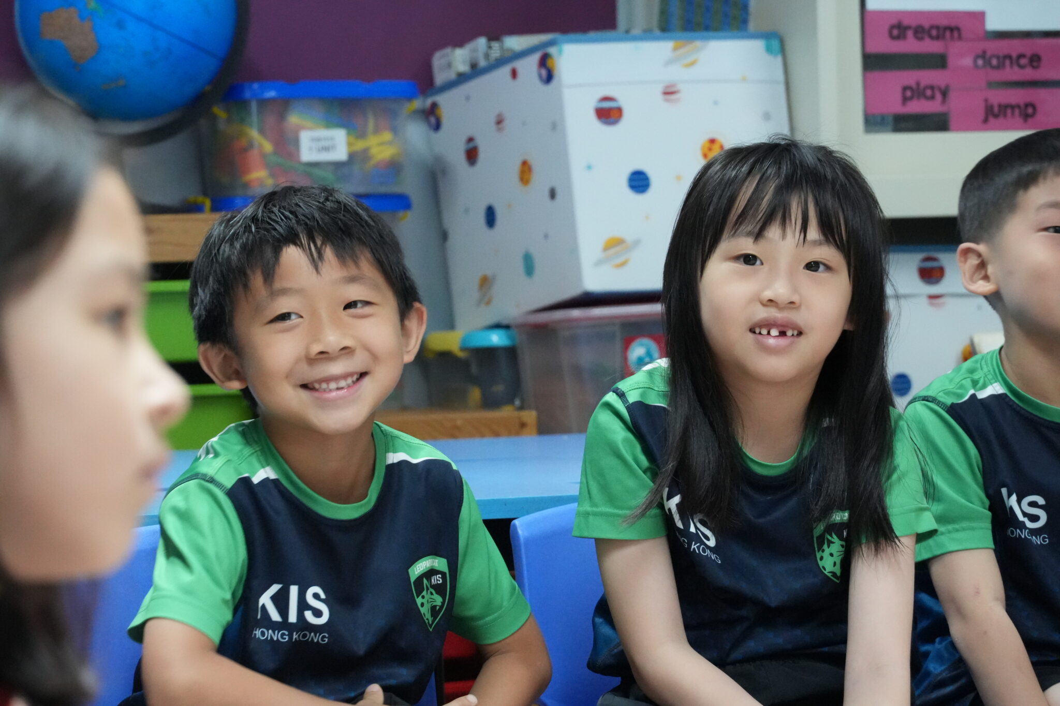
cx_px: 530
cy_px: 353
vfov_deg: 6.8
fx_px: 5960
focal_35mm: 202
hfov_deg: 10.2
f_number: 9
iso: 6400
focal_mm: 135
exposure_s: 1/40
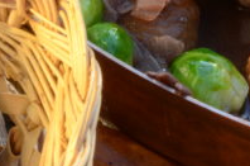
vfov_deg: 7.2
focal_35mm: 186
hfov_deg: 11.0
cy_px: -83
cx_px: 208
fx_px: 1289
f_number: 22
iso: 100
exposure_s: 1/2.5
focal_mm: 32
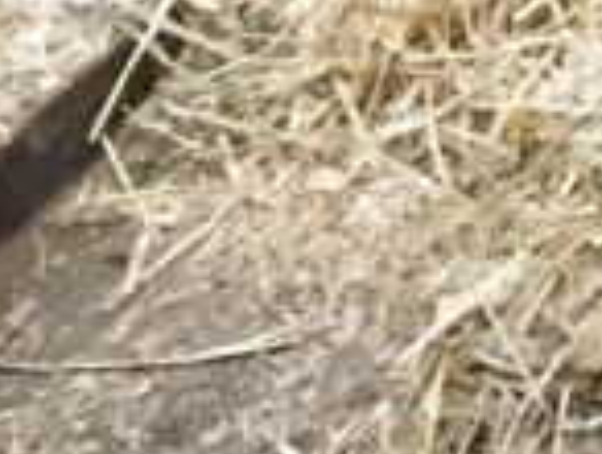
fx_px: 3536
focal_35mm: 203
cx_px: 2091
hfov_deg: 7.8
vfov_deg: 7.0
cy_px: -499
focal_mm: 4.15
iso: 160
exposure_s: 1/30
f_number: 2.2
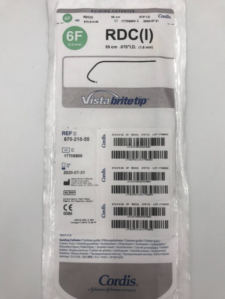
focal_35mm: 28
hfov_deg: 49.7
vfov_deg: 63.4
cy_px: 150
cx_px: 112
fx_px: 243
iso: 20
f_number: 1.8
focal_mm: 3.99
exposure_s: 1/174
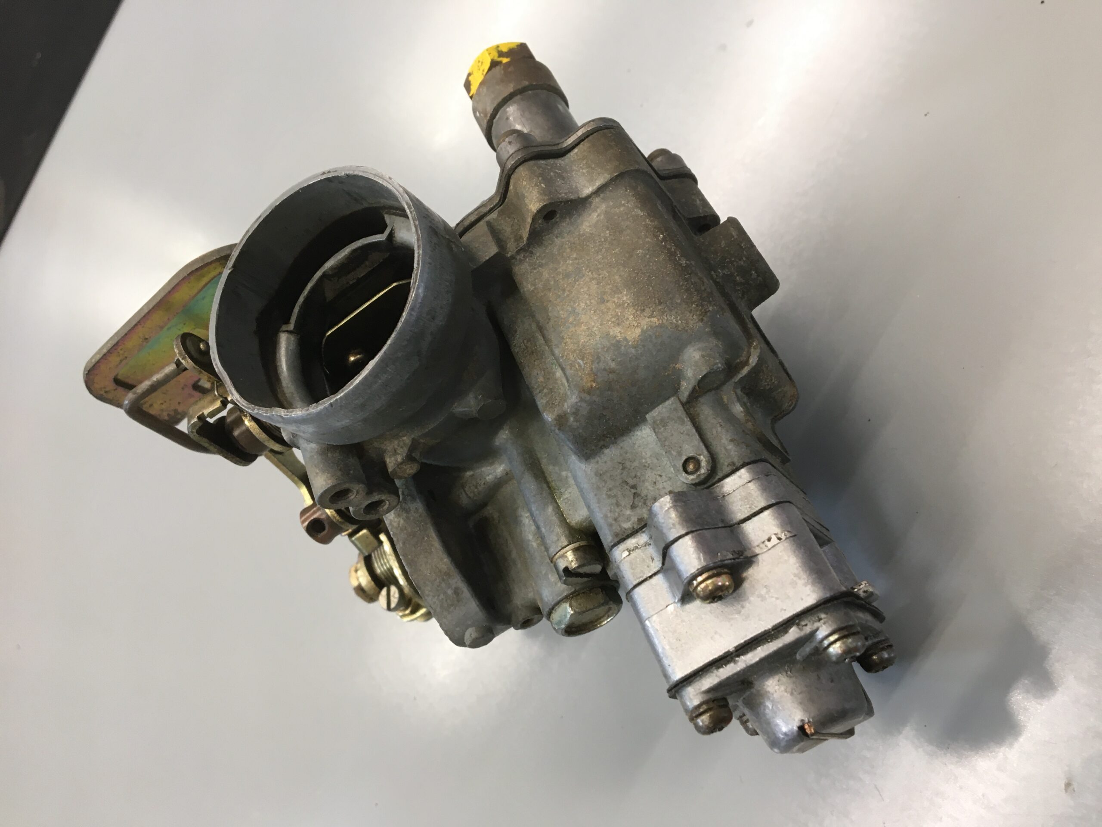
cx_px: 551
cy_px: 414
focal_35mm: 29
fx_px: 923
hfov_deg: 61.7
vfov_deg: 48.2
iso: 100
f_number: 2.2
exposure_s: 1/33
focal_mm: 4.15
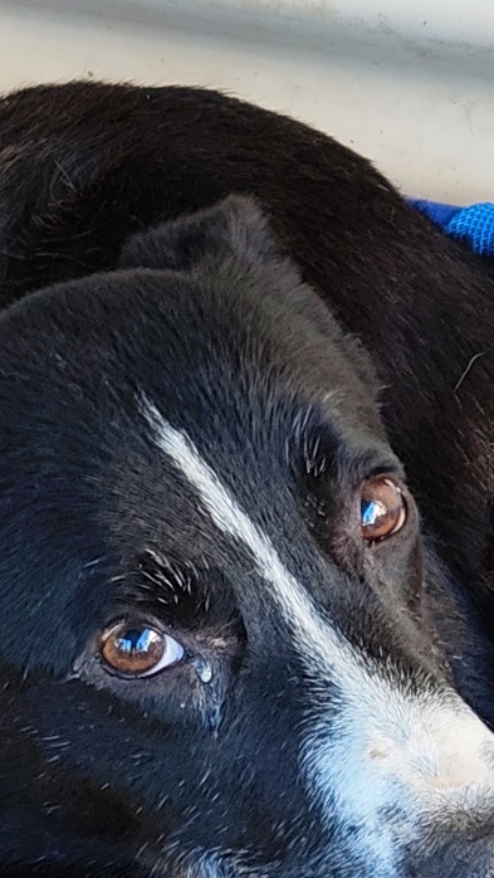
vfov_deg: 9.4
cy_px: 655
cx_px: 103
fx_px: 5306
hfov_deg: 5.3
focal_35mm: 228
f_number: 2
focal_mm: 7.1
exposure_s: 1/100
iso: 241
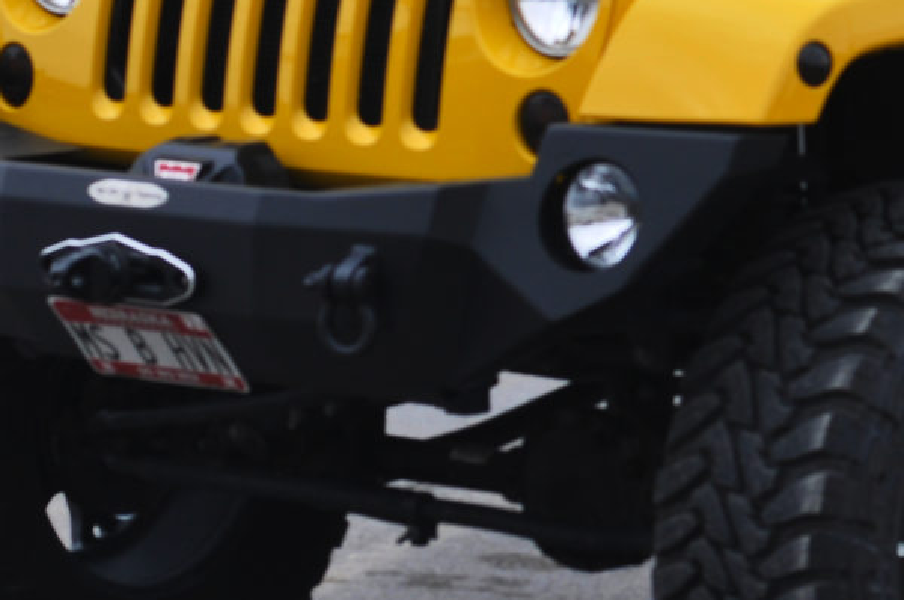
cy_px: 213
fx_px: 6268
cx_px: 1012
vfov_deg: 5.5
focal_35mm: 250
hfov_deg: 8.2
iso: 200
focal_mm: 50
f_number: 6.3
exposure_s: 1/160
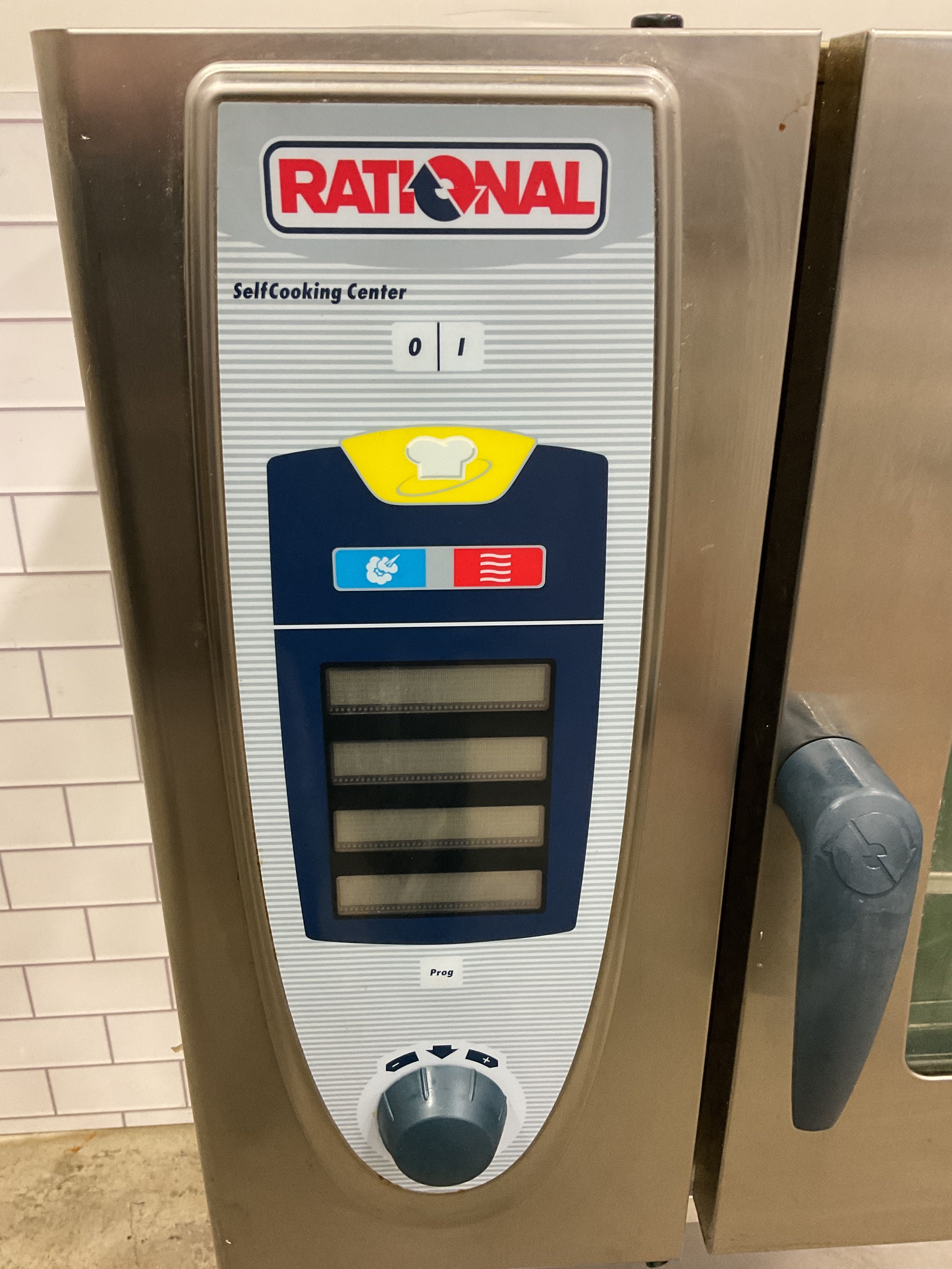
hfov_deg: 46.8
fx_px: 1100
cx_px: 471
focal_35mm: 30
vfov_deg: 59.9
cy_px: 655
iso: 200
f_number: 1.8
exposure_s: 1/50
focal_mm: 3
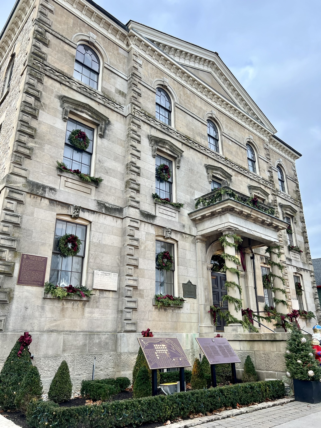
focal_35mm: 26
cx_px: 160
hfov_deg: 53.1
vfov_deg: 67.3
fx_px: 321
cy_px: 214
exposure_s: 1/488
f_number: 1.5
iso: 50
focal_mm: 5.7
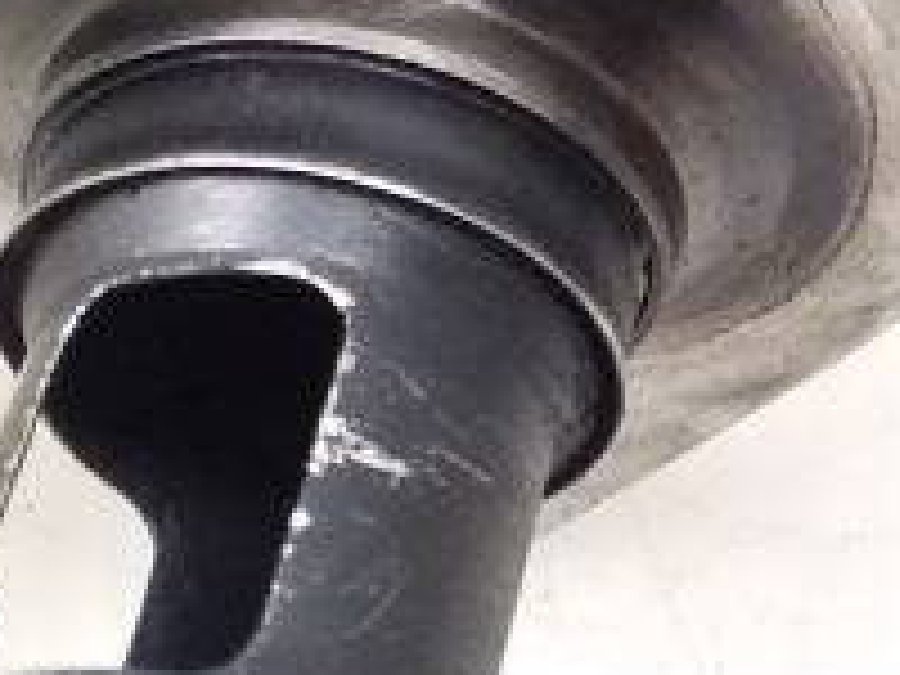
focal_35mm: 138
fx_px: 3588
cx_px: 1377
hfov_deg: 13.4
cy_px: -130
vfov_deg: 10.6
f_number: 1.9
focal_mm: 3.6
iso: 200
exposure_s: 1/25
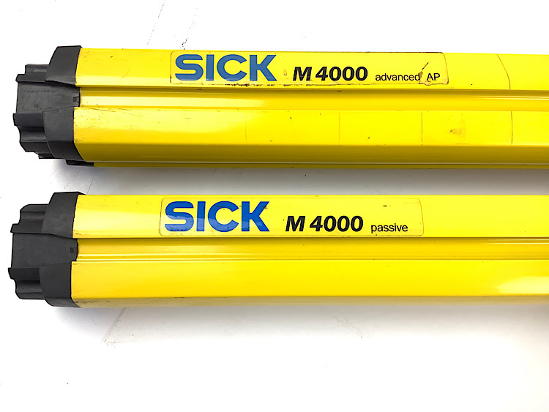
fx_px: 492
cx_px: 274
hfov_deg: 58.3
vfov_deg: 45.5
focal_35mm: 31
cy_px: 206
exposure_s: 1/50
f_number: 2.4
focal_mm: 3.3
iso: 64
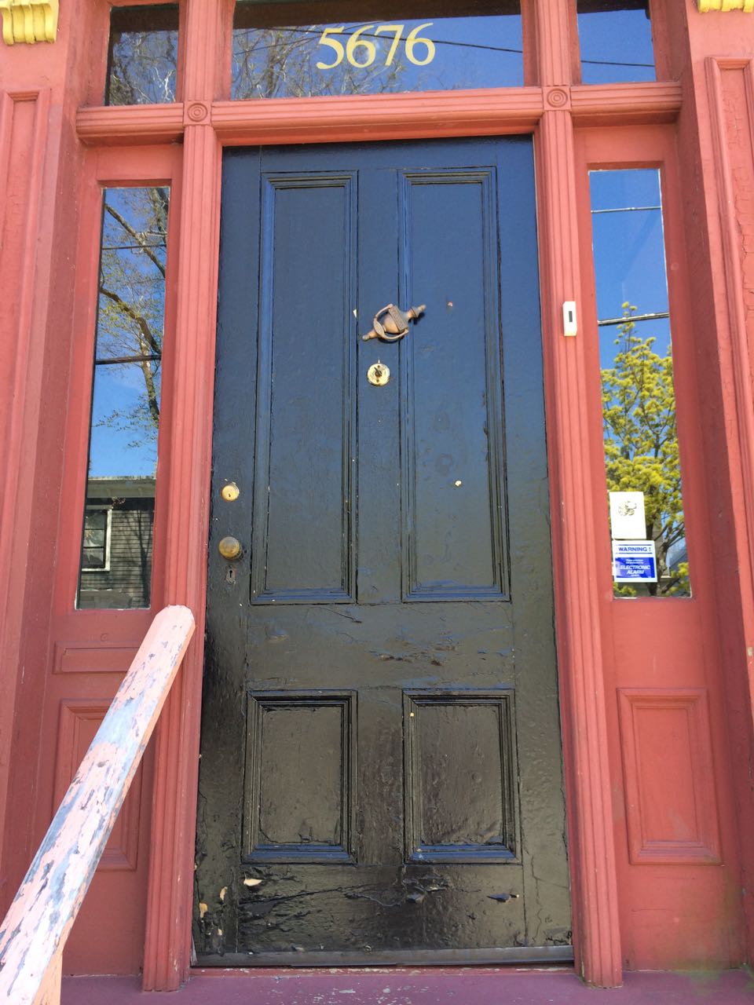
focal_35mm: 30
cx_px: 377
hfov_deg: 46.8
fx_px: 871
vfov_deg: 60.0
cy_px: 502
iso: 50
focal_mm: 4.12
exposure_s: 1/120
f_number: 2.2
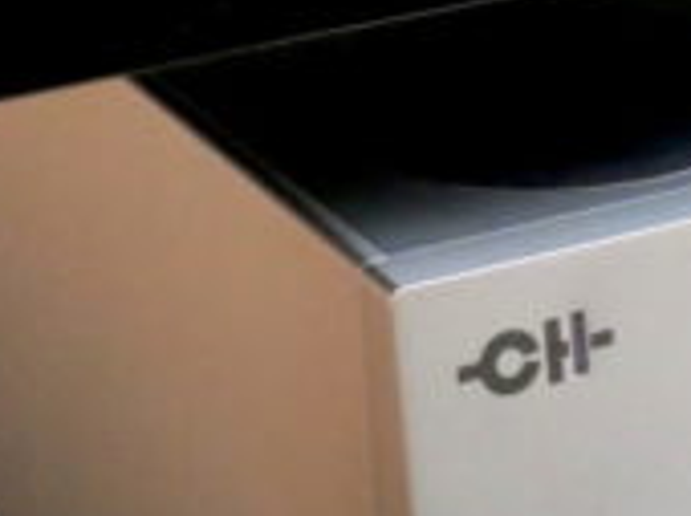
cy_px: 496
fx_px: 3787
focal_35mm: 190
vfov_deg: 7.8
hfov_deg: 10.1
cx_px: 1012
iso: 3200
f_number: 4.5
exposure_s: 1/20
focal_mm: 21
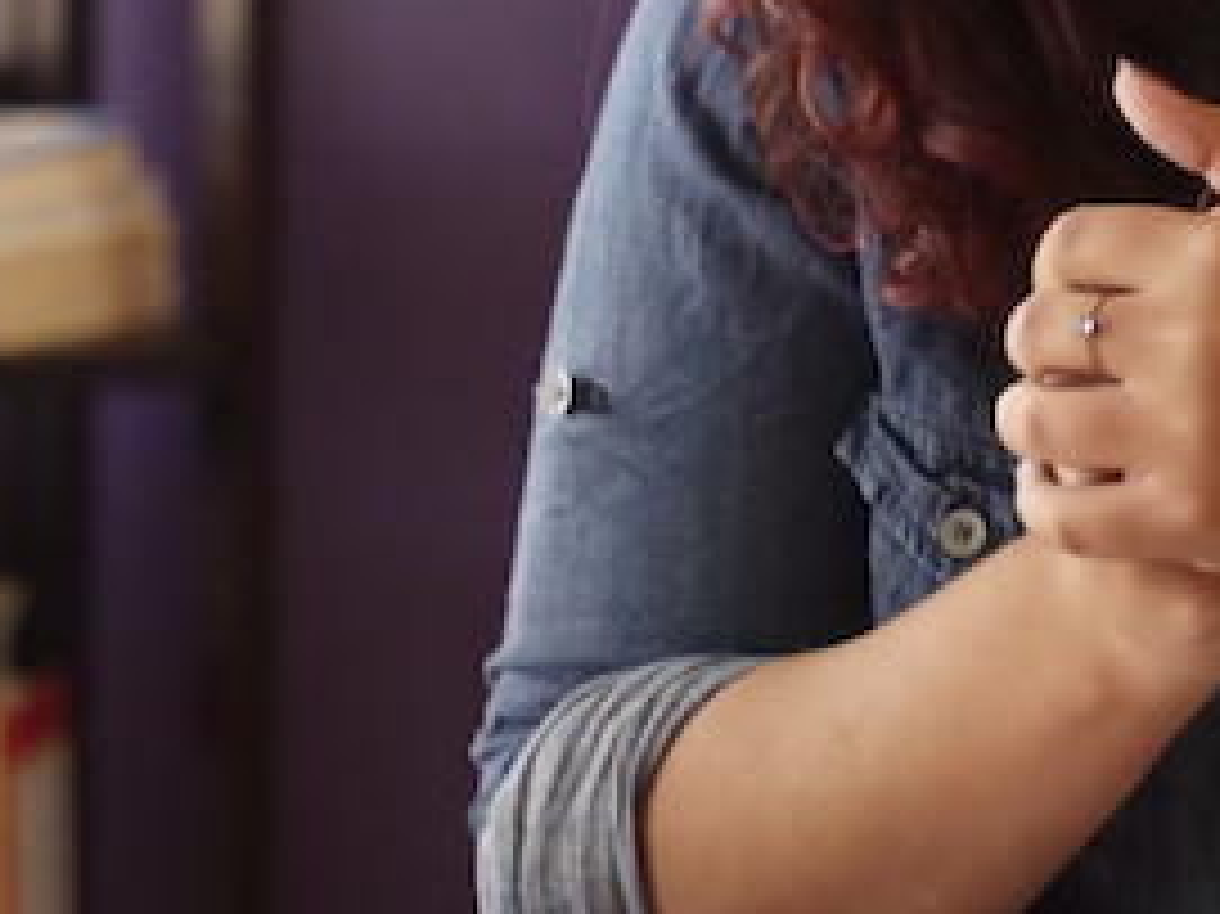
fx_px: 14056
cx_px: 558
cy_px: 266
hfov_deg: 5.0
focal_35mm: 399
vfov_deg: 3.7
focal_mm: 54
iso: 1250
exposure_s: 1/125
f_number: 2.8
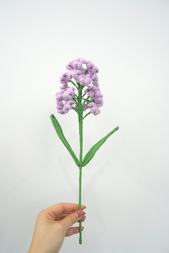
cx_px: 84
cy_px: 126
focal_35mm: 24
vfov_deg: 73.8
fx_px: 169
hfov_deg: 53.1
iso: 4000
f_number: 8
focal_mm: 24
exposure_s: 1/200
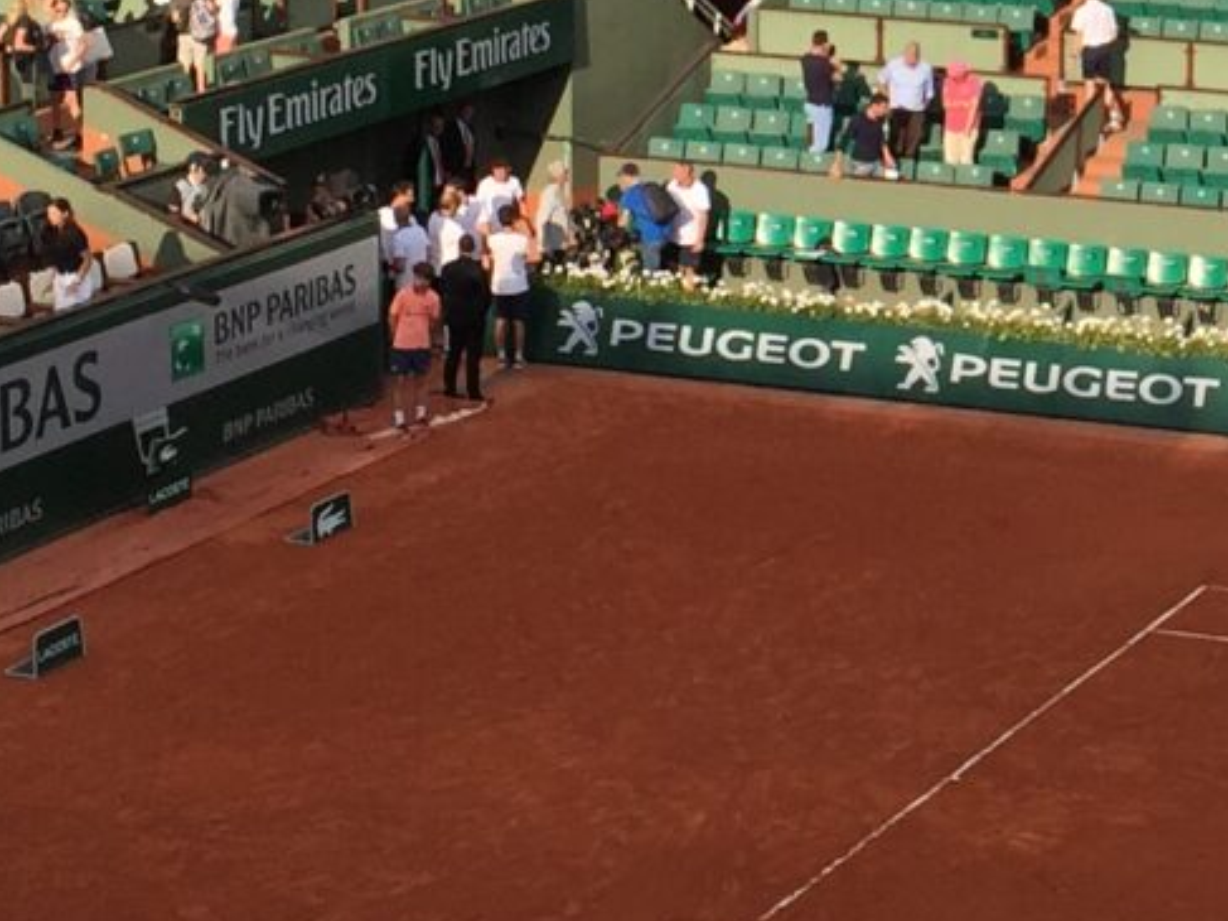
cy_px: -98
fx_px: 4327
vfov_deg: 11.9
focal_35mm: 122
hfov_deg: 15.7
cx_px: 1359
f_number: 2.2
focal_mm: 4.15
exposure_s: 1/1721
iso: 32
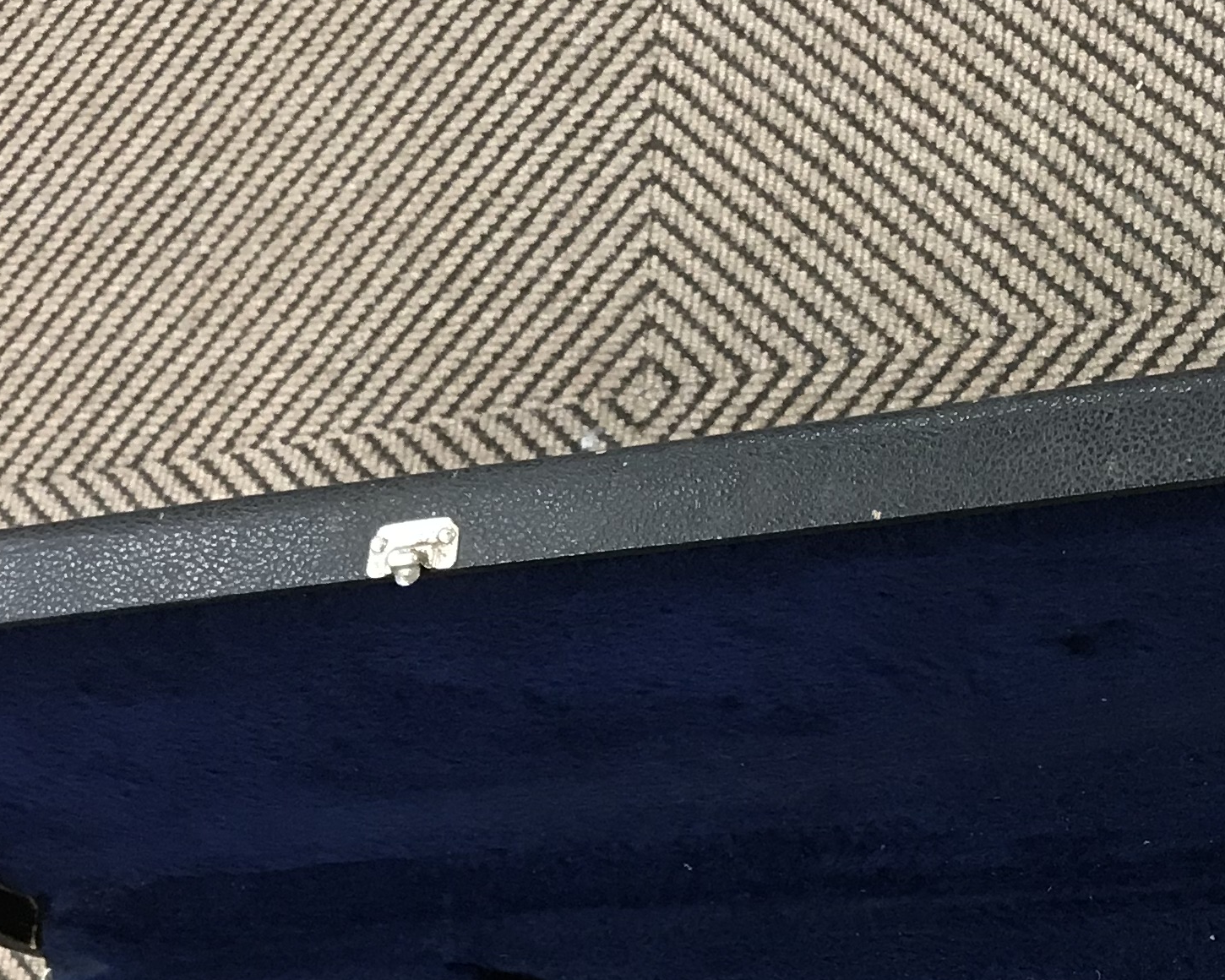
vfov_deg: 19.4
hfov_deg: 24.4
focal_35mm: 76
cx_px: 1098
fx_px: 2755
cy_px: 1063
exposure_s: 1/17
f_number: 1.8
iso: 50
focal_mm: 3.99
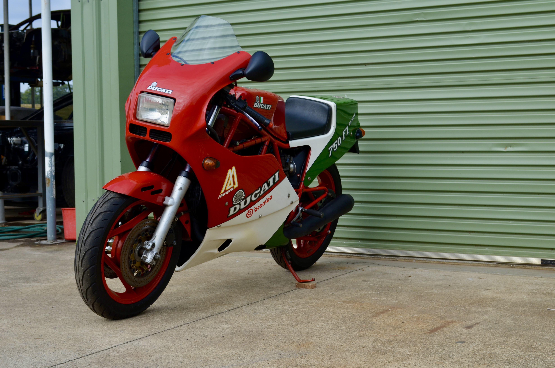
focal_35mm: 60
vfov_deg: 22.5
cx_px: 278
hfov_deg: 33.5
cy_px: 184
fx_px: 923
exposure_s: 1/250
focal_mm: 40
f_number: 8
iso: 140
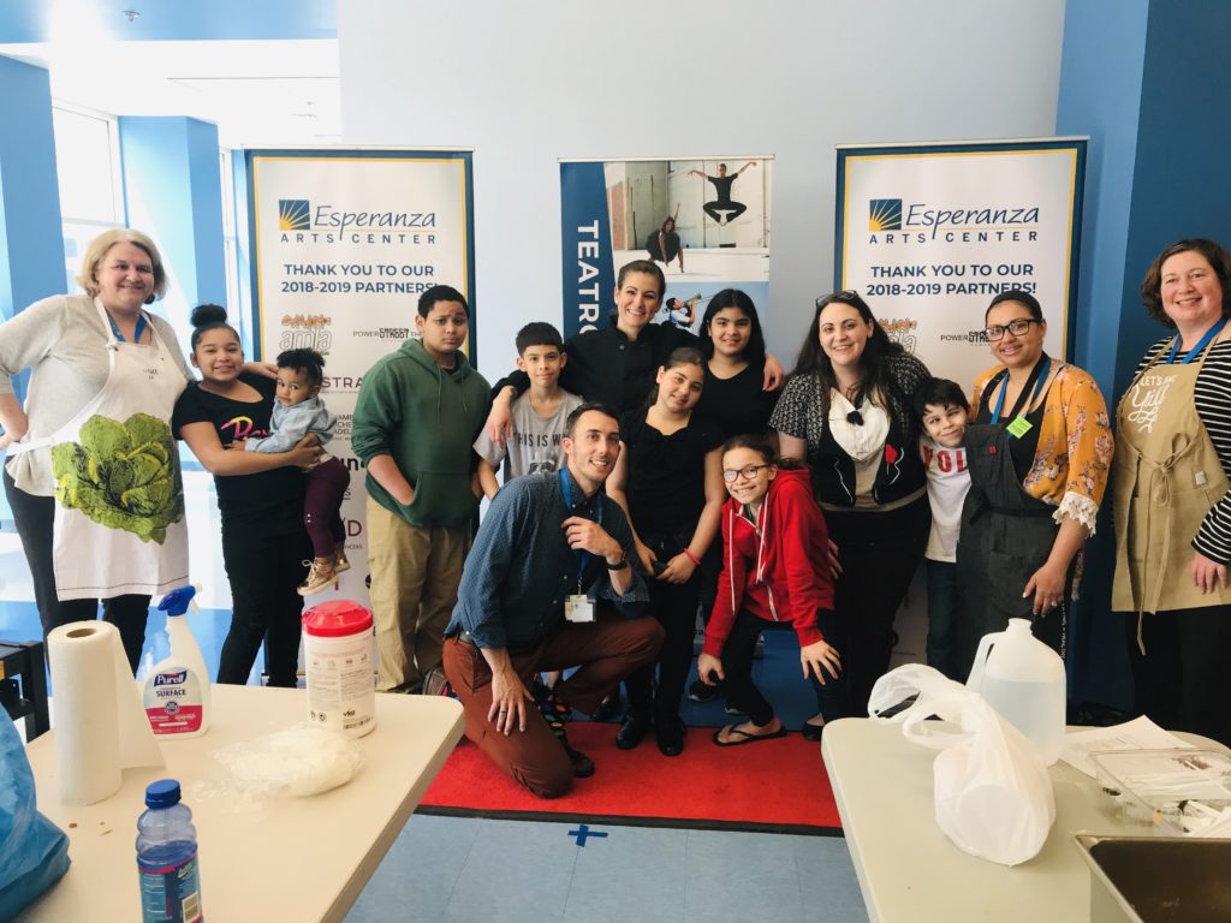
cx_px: 616
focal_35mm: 28
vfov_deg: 49.7
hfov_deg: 63.4
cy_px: 462
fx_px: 996
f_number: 1.8
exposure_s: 1/120
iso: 40
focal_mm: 3.99
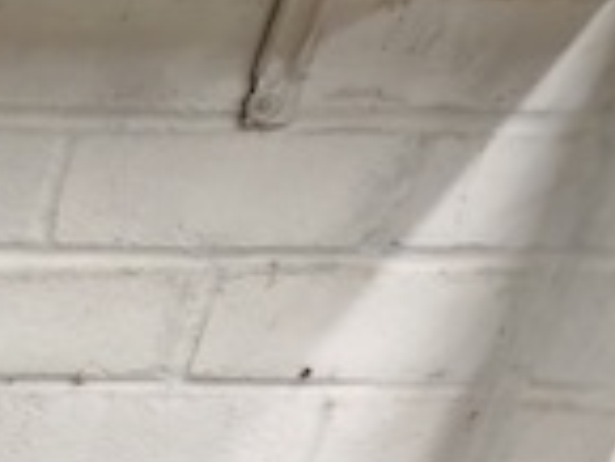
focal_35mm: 88
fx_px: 1565
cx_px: -942
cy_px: 1157
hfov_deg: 13.8
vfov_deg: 12.5
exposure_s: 1/50
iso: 200
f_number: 2.2
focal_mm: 1.96
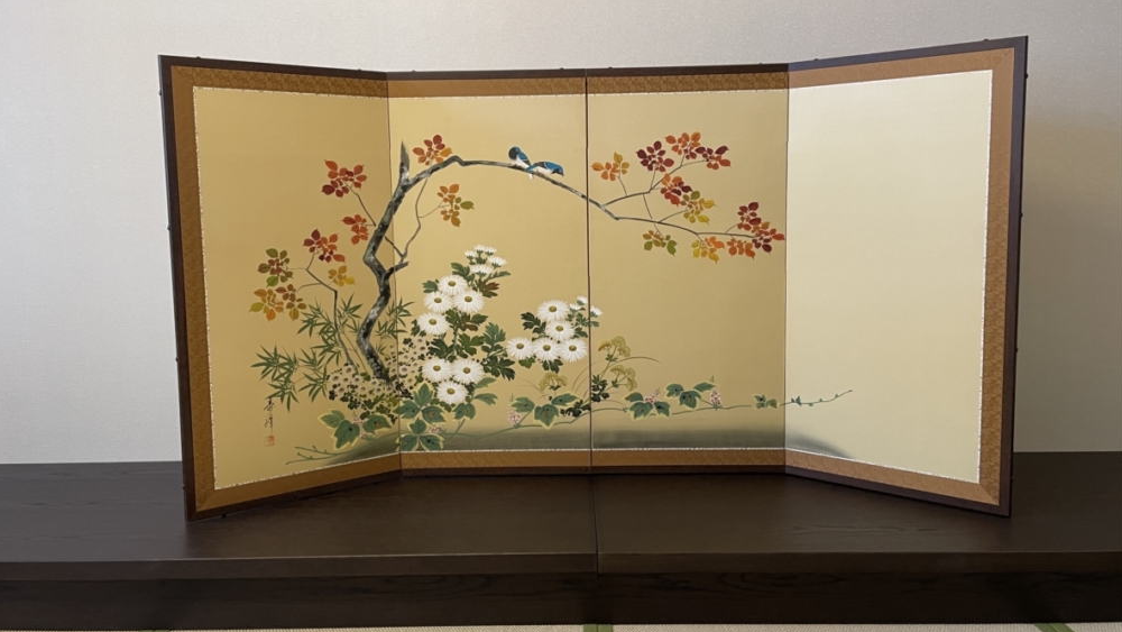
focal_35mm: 29
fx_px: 863
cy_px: 294
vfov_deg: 40.2
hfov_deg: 66.0
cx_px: 551
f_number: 1.6
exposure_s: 1/60
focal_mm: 4.2
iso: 125
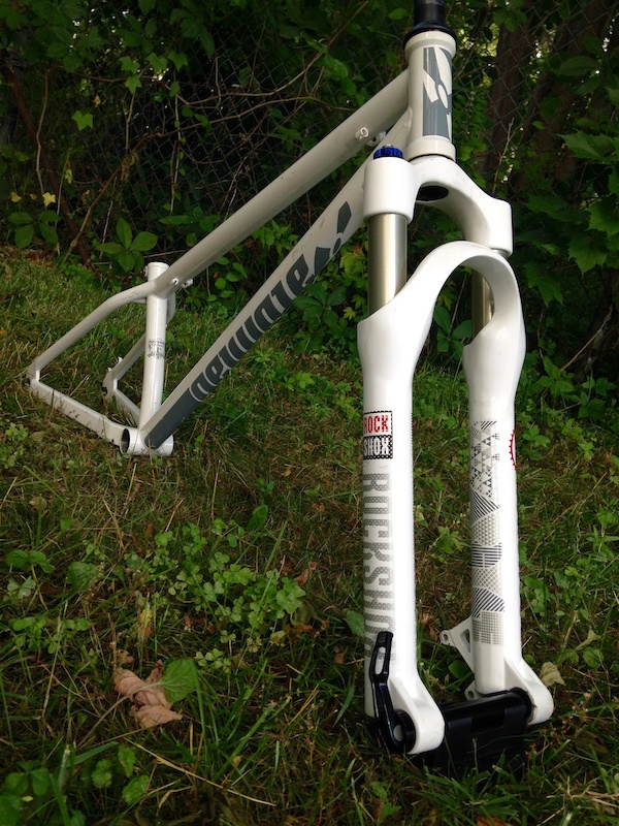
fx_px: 787
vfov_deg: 55.4
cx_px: 310
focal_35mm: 33
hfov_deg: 42.9
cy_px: 413
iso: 64
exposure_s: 1/120
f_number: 2.4
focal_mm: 4.12
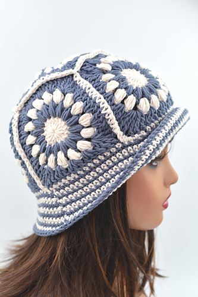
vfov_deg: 39.6
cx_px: 99
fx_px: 413
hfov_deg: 27.0
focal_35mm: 50
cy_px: 148
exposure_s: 1/100
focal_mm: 50
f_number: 5
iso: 400
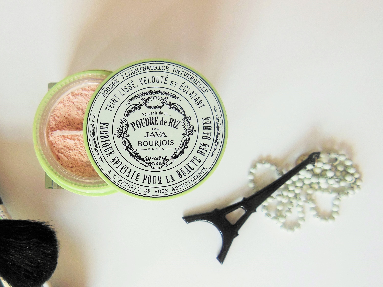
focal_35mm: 37
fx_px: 409
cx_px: 108
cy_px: 181
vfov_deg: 38.4
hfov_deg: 48.7
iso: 125
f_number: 3.5
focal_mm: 4.5
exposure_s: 1/60
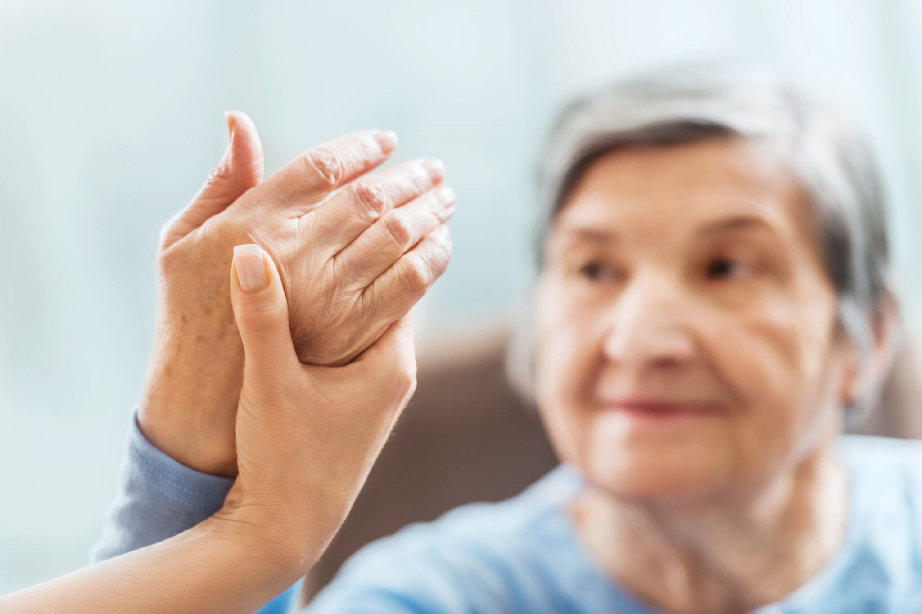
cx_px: 461
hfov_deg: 10.8
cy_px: 307
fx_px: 4865
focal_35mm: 190
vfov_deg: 7.2
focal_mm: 190
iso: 100
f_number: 2.8
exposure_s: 1/125
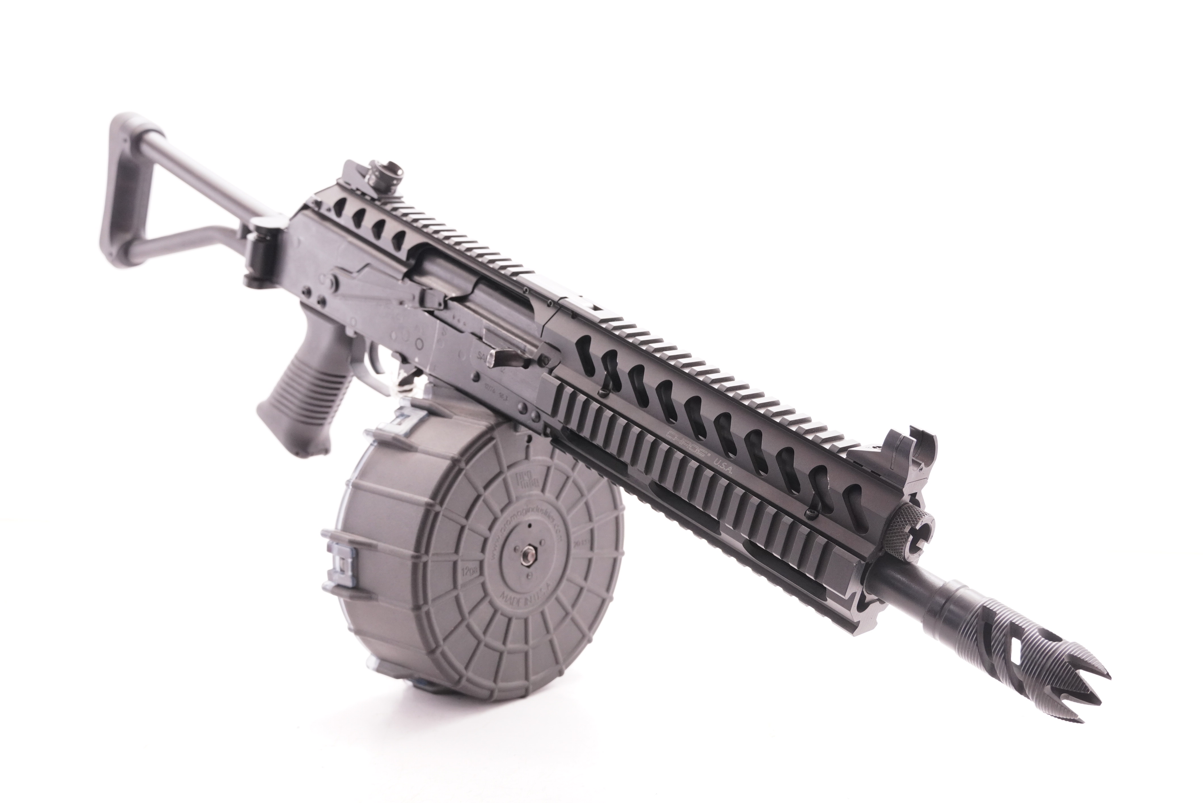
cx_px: 602
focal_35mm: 45
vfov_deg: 29.9
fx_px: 1505
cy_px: 402
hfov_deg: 43.6
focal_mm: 30
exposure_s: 1/125
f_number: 5.6
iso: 1250
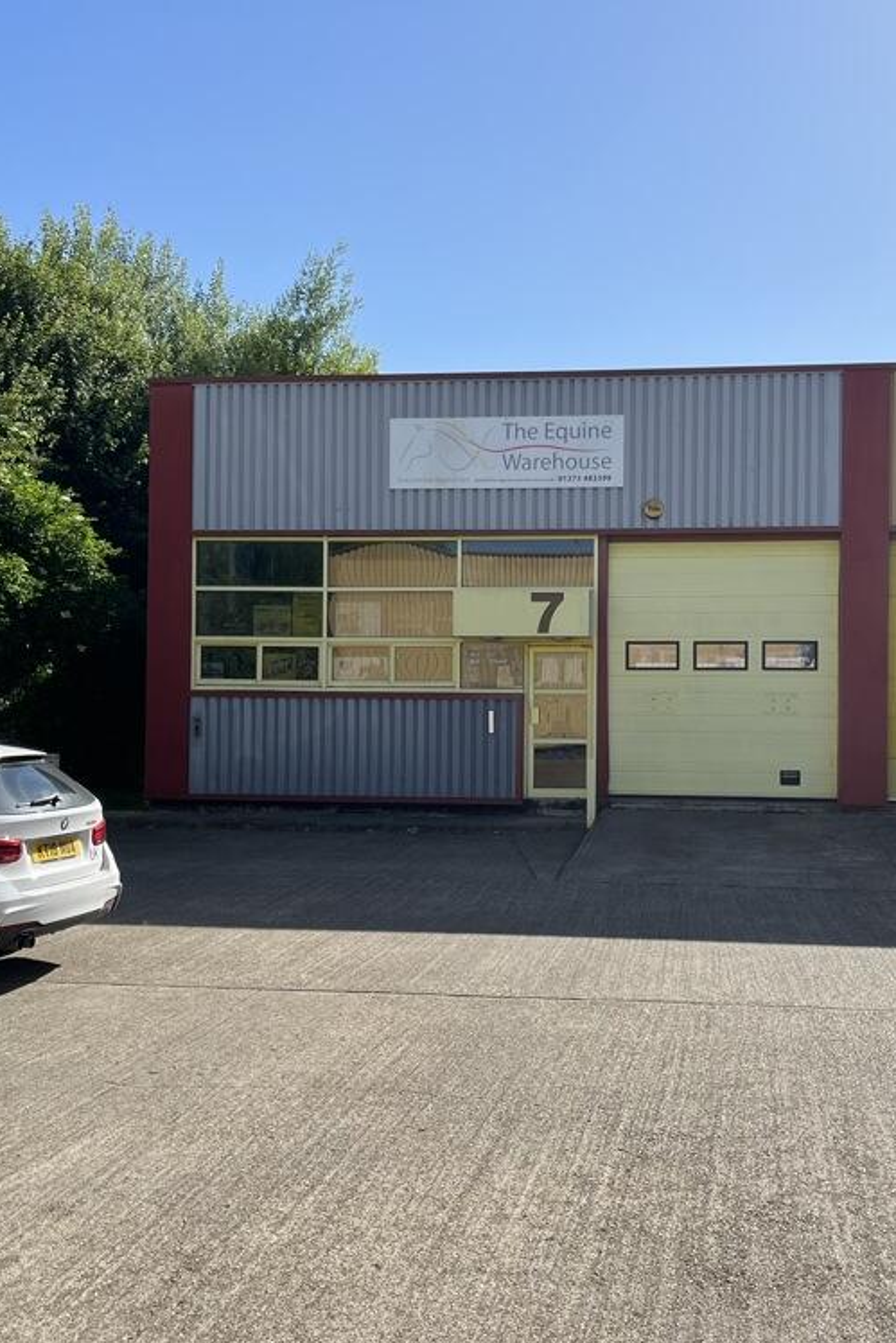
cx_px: 566
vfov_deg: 51.9
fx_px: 1381
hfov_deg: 35.7
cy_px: 688
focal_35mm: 37
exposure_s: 1/3745
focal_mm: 5.1
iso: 50
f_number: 1.6
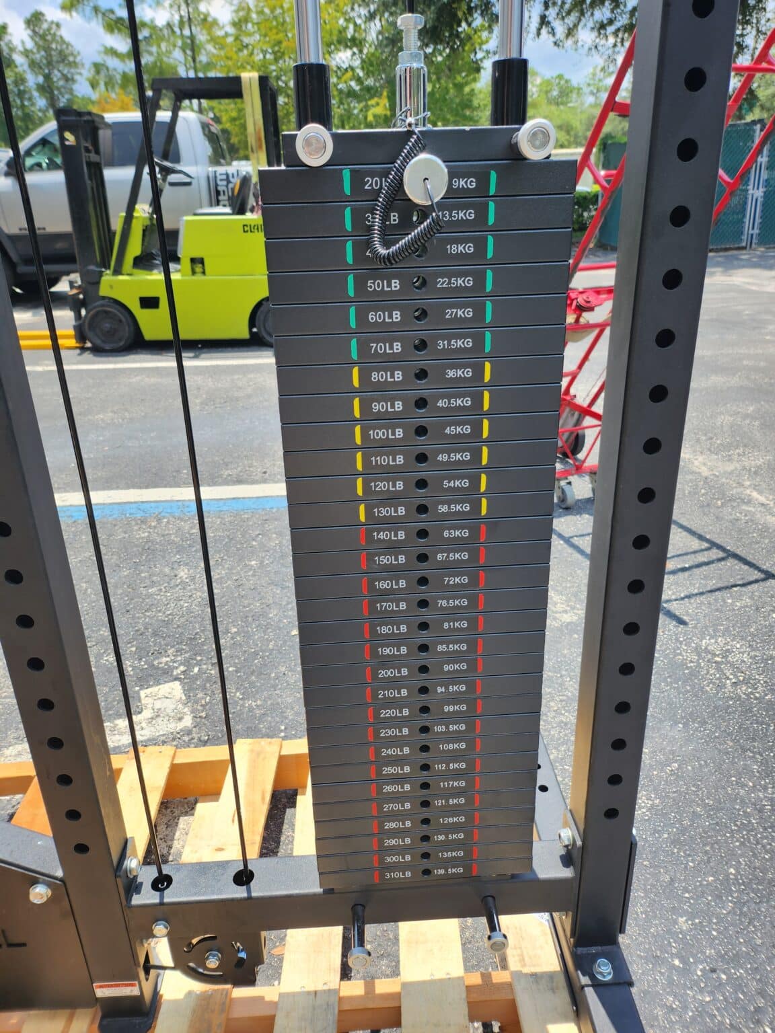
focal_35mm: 24
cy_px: 516
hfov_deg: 56.8
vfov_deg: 71.6
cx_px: 388
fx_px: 716
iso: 50
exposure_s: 1/1588
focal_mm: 5
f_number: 1.8
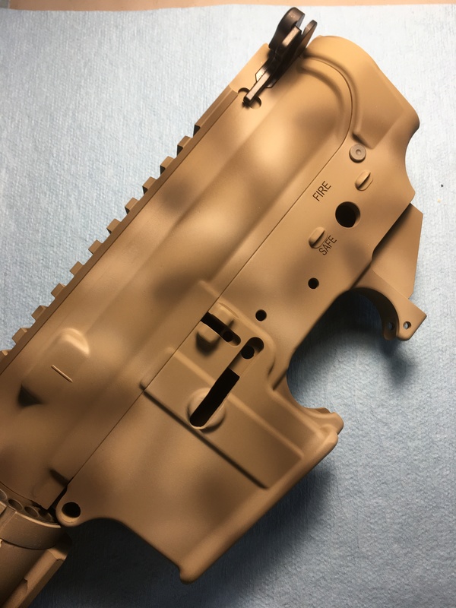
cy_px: 304
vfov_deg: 61.7
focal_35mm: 29
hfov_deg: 48.2
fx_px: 509
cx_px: 228
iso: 32
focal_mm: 4.15
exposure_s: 1/60
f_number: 2.2
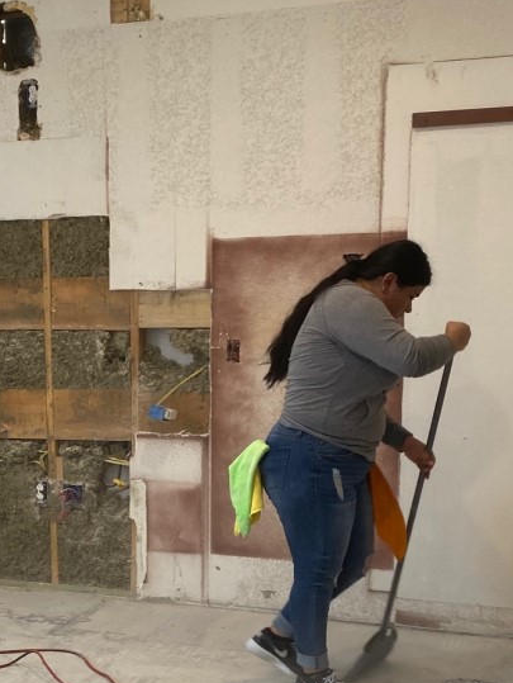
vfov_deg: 32.0
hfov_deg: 24.4
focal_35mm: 59
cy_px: 521
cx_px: 92
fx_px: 1164
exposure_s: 1/60
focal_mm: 4.25
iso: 80
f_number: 1.8
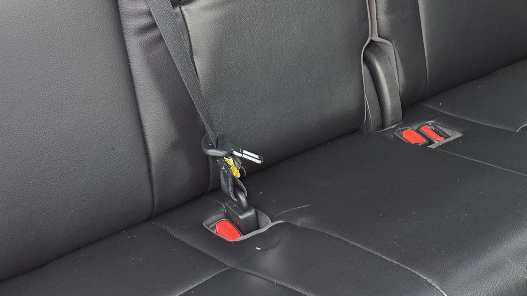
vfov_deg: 16.3
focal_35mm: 72
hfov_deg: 28.8
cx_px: 416
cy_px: -30
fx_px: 1006
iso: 320
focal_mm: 6.3
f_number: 1.7
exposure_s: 1/120
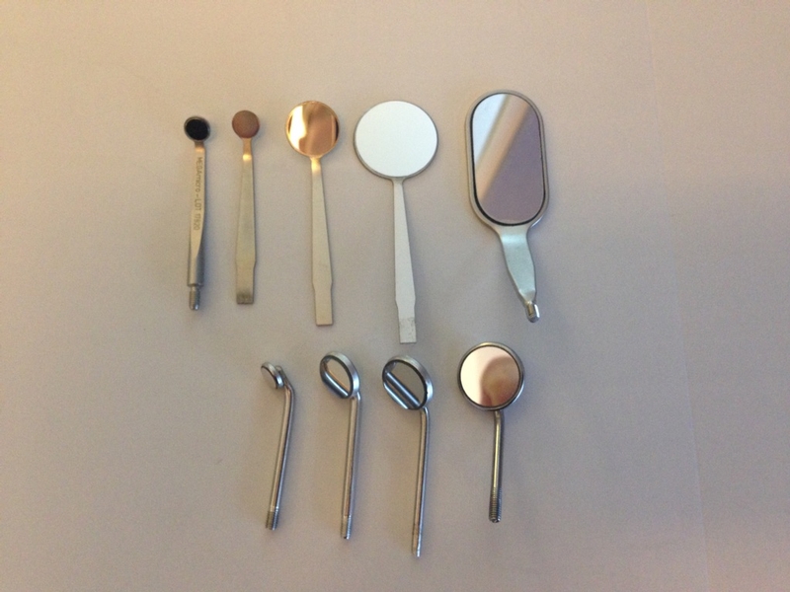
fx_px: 753
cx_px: 395
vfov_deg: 42.9
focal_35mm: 33
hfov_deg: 55.4
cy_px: 296
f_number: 2.4
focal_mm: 4.12
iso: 200
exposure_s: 1/20
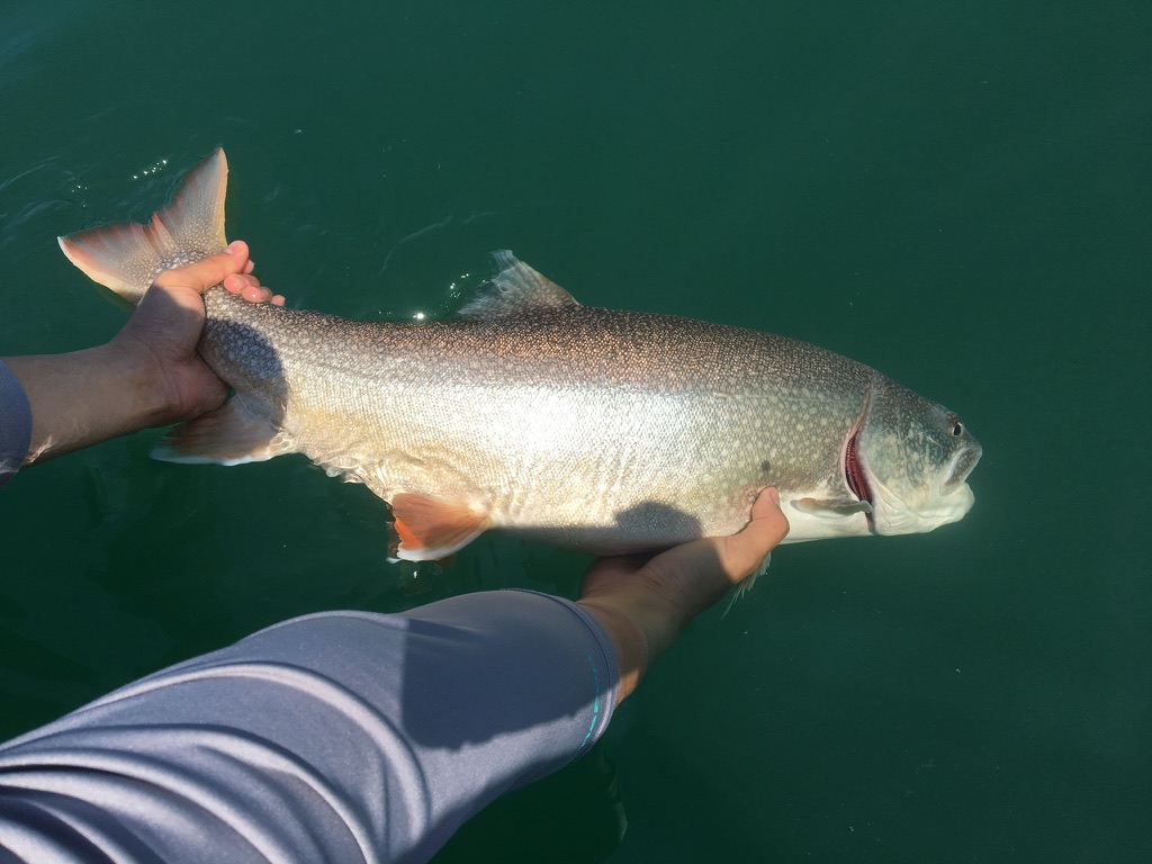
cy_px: 432
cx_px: 576
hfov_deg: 61.7
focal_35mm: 29
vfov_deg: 48.2
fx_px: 965
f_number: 2.2
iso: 25
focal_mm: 4.15
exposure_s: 1/1972
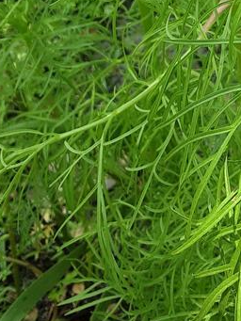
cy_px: -62
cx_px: 281
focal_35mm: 82
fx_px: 761
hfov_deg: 17.3
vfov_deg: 22.1
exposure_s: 1/283
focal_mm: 2.9
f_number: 1.9
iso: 40
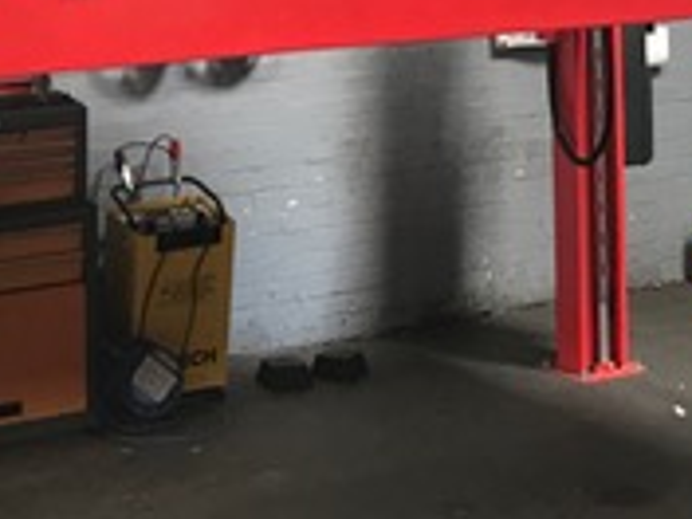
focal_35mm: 102
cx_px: 248
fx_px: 2039
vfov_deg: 13.7
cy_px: -236
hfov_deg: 19.2
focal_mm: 3.99
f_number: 1.8
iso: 25
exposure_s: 1/33
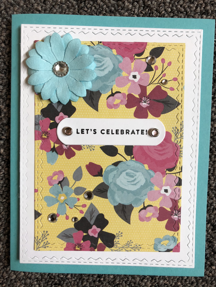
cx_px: 108
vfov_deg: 63.4
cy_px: 144
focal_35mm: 28
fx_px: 233
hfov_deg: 49.7
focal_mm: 3.99
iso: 40
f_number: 1.8
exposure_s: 1/15
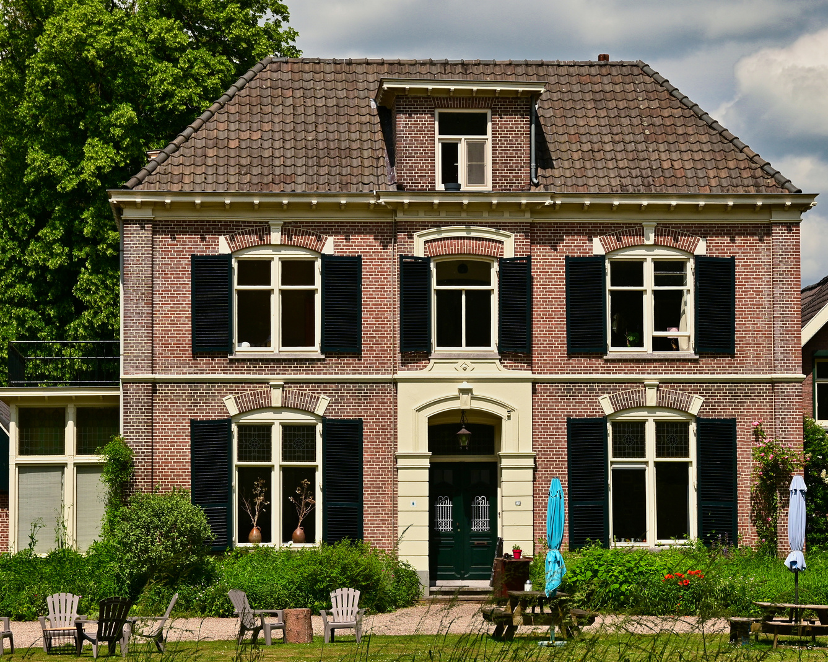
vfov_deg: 13.3
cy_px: 329
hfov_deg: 16.6
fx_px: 2842
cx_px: 412
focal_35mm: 116
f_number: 8
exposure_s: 1/250
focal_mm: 68
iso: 200
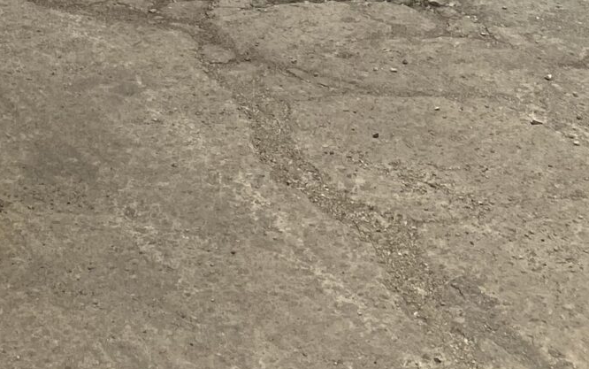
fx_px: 1831
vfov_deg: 10.2
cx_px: -202
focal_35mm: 114
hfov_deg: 17.1
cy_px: -482
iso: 32
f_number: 1.8
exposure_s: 1/694
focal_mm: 3.99
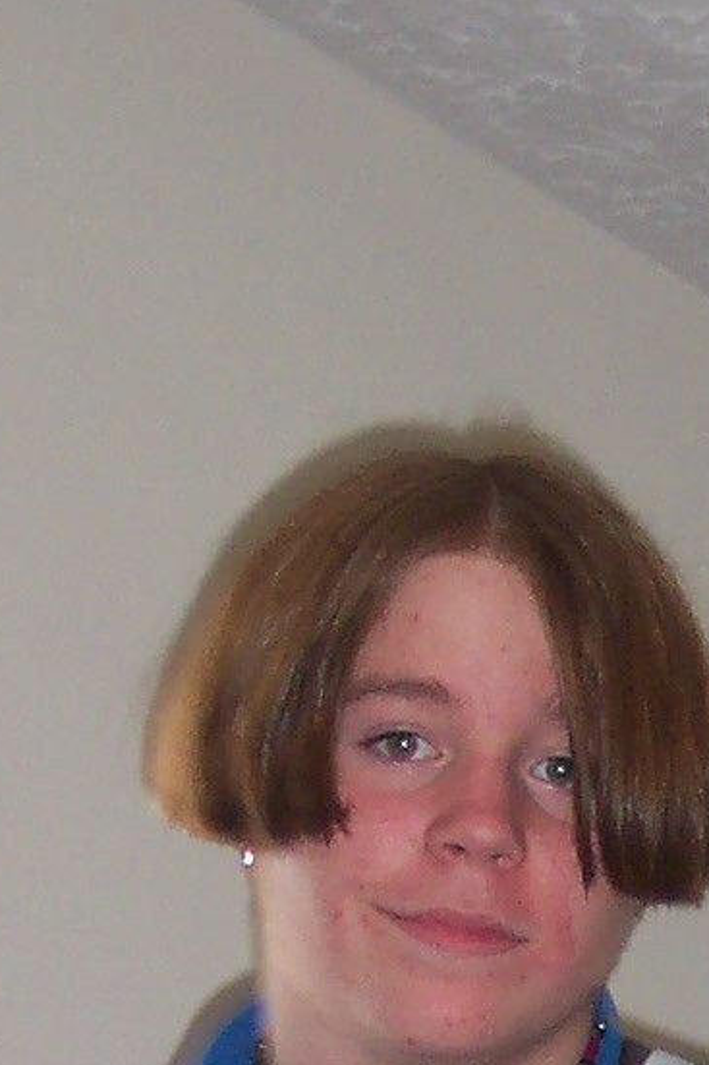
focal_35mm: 200
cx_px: 790
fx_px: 5912
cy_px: 1792
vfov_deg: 9.8
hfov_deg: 6.8
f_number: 3.4
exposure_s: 1/45
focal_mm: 10.7
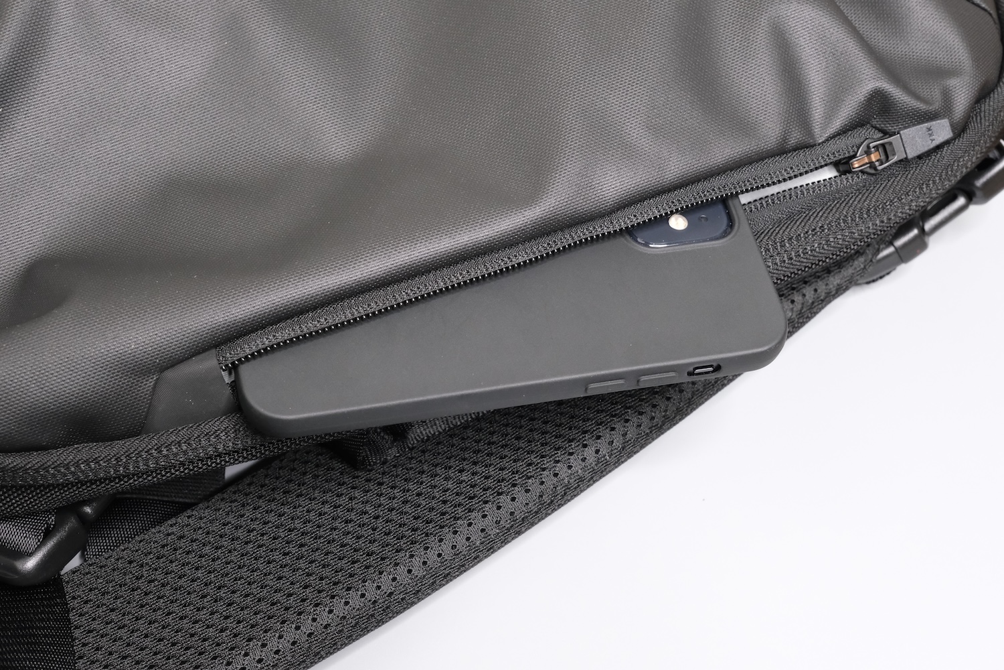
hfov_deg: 38.9
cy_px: 335
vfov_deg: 26.5
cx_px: 502
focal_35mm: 51
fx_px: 1422
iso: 3200
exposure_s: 1/17
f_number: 8
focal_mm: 34.2
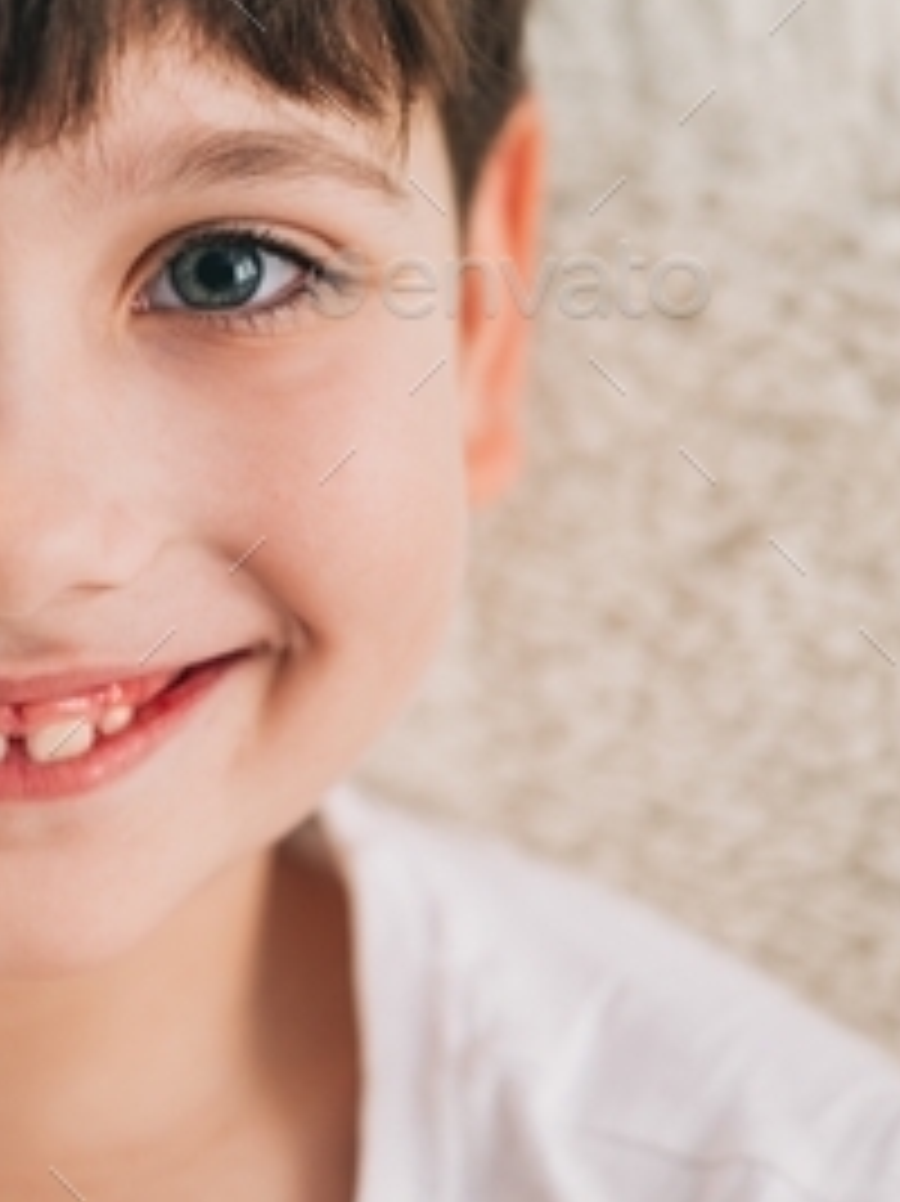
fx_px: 6280
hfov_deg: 8.1
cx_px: -180
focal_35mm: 181
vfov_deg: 10.9
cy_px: 495
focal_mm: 85
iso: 250
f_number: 1.8
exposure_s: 1/160
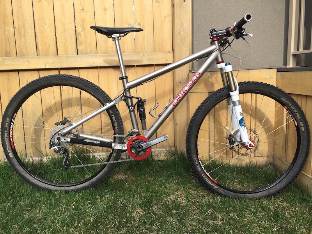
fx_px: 261
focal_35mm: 29
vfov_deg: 48.2
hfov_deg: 61.7
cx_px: 156
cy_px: 117
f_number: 2.2
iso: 32
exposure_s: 1/412
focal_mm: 4.15
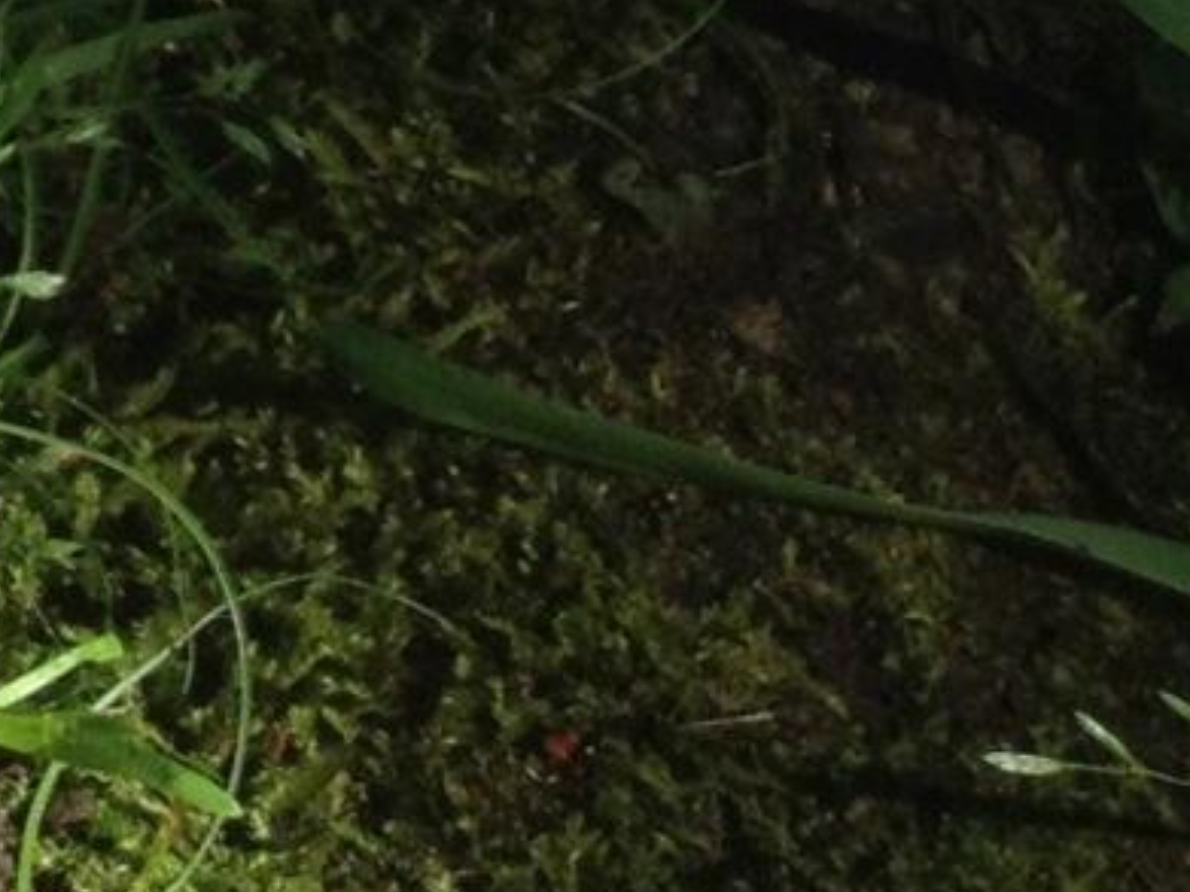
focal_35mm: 222
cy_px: -1857
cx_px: -2505
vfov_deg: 6.1
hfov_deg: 7.7
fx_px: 7629
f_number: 2.4
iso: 50
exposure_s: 1/606
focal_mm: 4.28
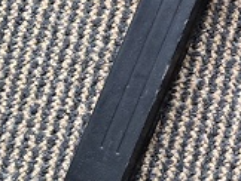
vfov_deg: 11.0
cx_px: 488
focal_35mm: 133
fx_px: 927
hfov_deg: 12.8
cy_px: -36
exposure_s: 1/50
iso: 250
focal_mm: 5.23
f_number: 1.8
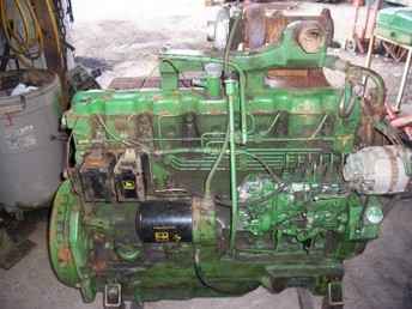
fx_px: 405
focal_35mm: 34
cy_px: 154
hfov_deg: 54.0
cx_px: 206
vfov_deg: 41.8
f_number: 2.7
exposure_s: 1/60
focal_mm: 5.6
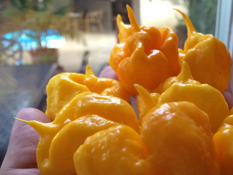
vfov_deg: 32.0
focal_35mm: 45
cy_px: 115
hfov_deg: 41.0
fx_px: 303
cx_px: 171
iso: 160
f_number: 2.2
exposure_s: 1/30
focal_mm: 4.12
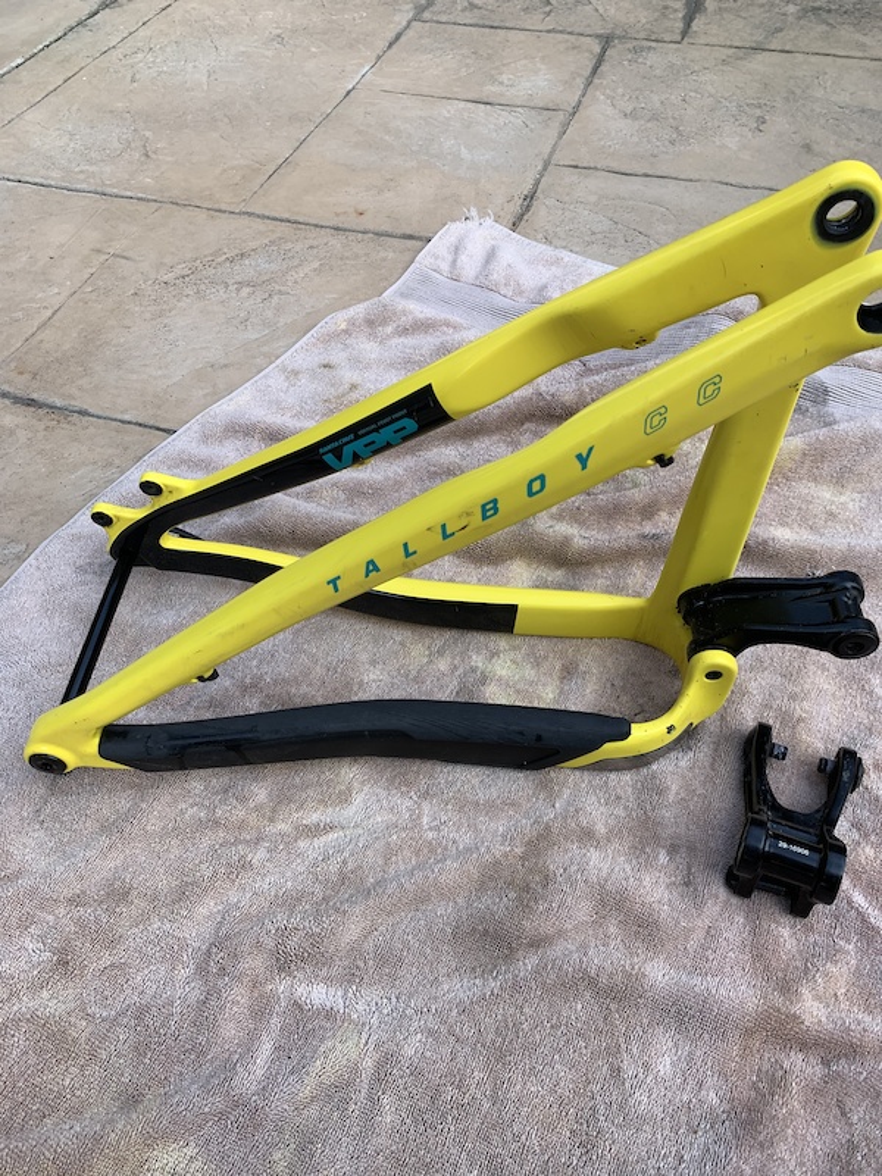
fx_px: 883
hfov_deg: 53.1
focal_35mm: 26
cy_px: 588
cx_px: 441
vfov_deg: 67.3
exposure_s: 1/259
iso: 25
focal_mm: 4.25
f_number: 1.8
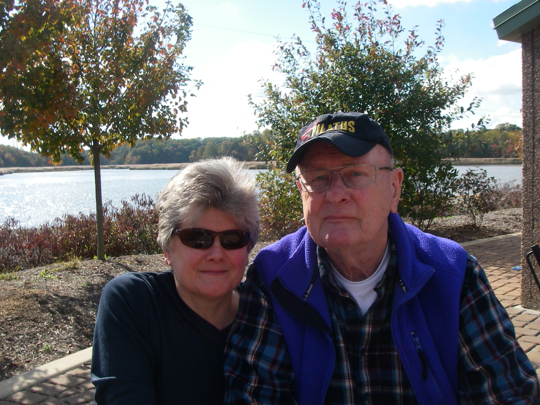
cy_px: 202
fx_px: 593
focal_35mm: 38
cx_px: 270
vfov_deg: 37.7
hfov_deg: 49.0
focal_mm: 6.3
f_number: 6.6
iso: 64
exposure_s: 1/125
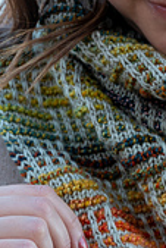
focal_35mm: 487
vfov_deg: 4.2
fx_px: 3361
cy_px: 44
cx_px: 185
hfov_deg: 2.8
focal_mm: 165
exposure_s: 1/40
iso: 125
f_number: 6.3
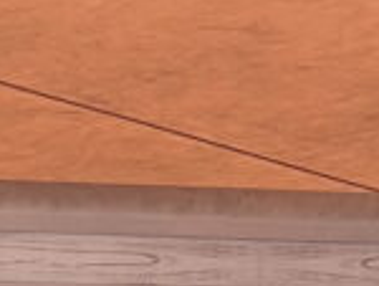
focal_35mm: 410
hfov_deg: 4.7
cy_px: 283
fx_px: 4496
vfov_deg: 3.6
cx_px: -490
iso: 32
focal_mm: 9
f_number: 2.8
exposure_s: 1/239
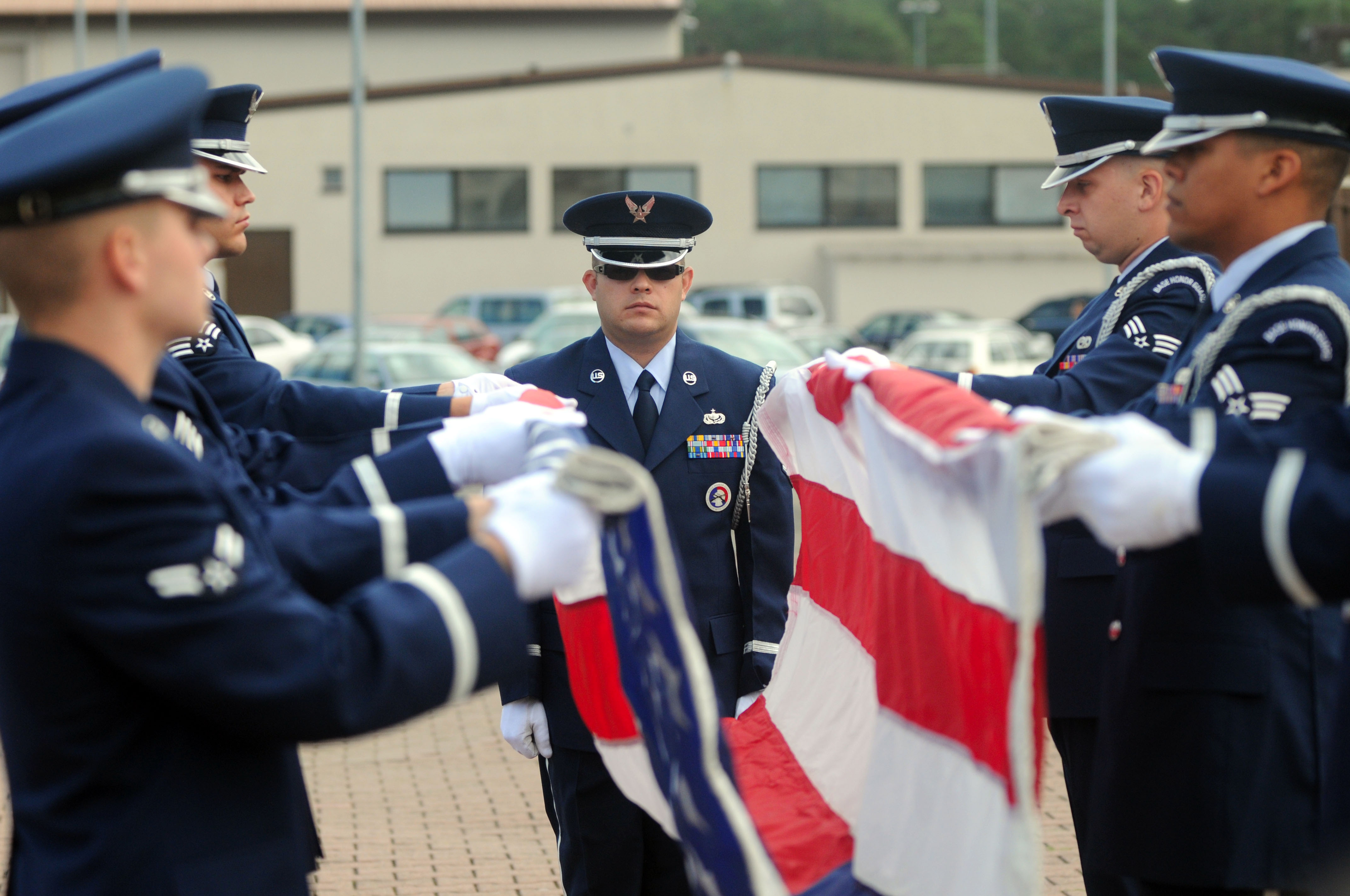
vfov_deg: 11.1
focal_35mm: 123
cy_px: 448
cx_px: 675
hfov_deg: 16.7
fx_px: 4607
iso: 320
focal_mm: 82
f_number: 2.8
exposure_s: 1/2000
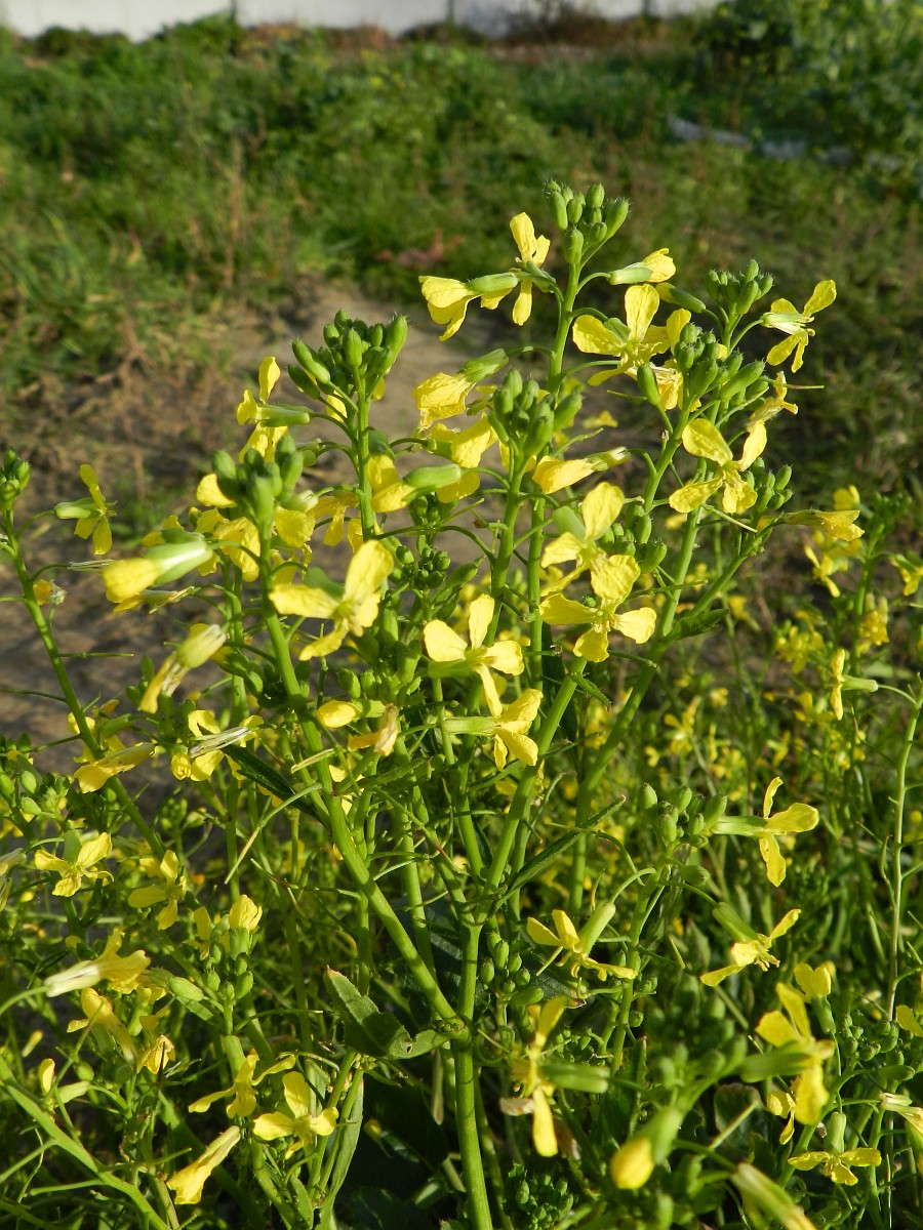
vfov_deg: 56.8
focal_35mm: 32
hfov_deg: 44.2
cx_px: 462
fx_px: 1138
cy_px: 615
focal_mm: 5.6
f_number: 3.7
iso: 160
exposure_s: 1/800
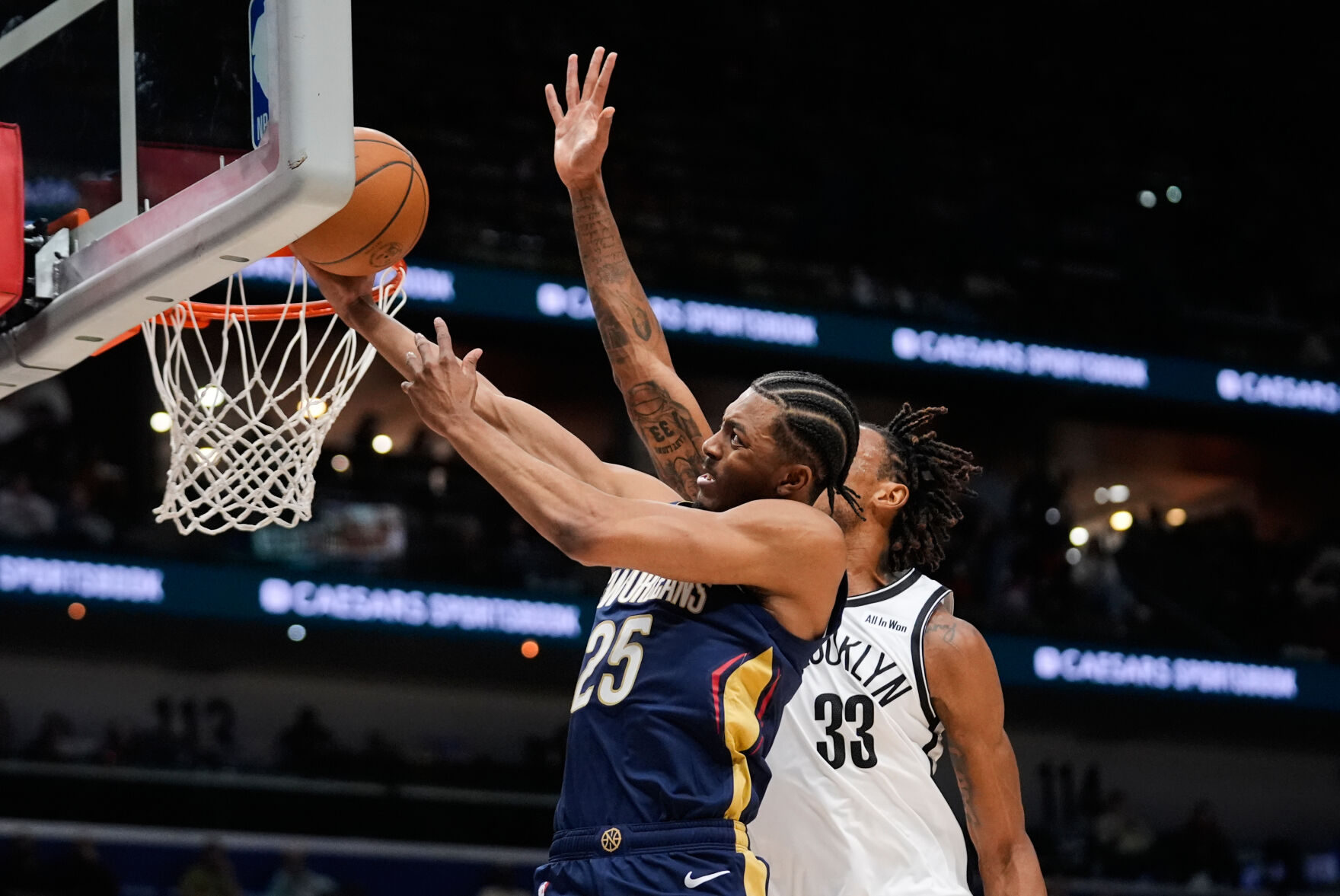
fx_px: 4620
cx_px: 670
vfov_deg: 11.1
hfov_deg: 16.5
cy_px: 448
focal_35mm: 124
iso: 4000
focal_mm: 83
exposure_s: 1/2500
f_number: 2.8
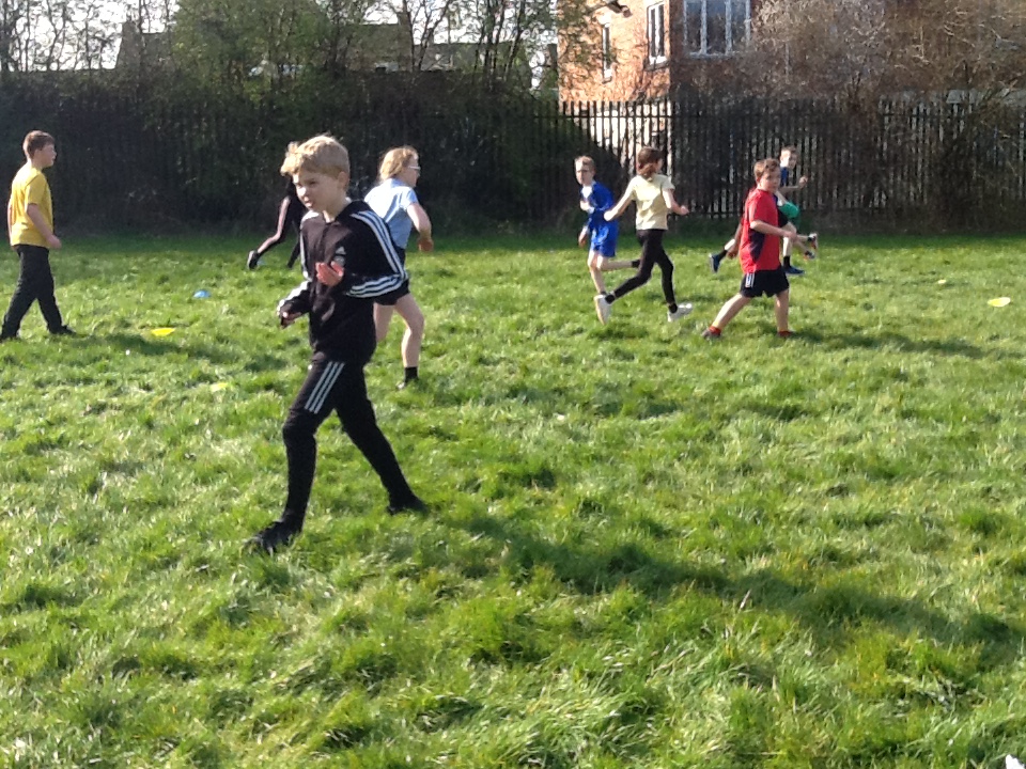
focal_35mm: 44
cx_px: 513
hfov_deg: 42.9
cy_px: 384
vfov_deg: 32.9
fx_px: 1304
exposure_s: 1/569
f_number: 2.4
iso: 40
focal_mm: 2.03
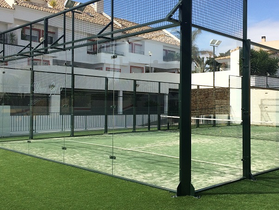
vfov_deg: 35.1
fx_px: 331
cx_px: 152
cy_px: 97
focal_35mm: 41
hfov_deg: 45.7
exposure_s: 1/2564
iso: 40
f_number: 2.2
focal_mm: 4.12
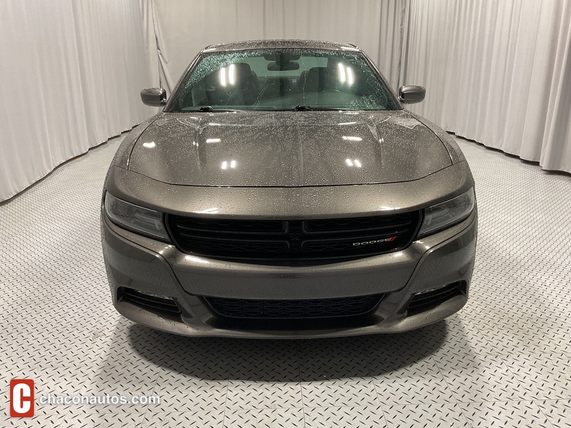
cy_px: 214
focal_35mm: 29
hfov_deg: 61.7
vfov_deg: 48.2
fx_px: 478
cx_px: 286
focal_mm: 3
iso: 100
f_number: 1.8
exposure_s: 1/60
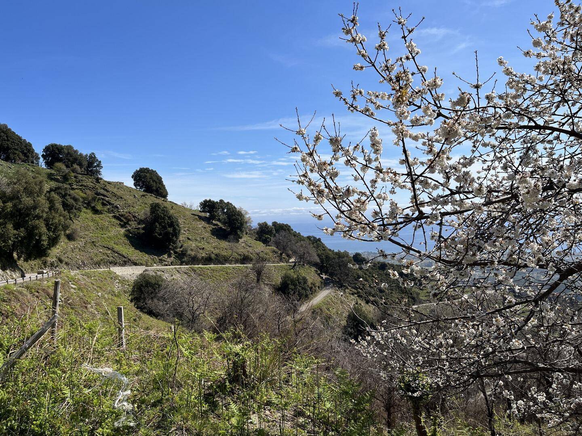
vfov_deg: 53.1
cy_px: 218
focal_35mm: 26
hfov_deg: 67.3
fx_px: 437
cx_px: 291
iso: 50
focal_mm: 5.1
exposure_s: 1/4310
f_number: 1.6
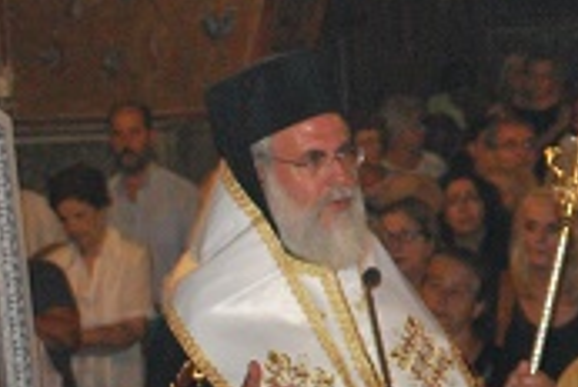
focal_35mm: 208
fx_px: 3345
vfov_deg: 6.6
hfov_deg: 9.6
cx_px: 852
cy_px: 98
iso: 800
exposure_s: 1/60
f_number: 4.8
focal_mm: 30
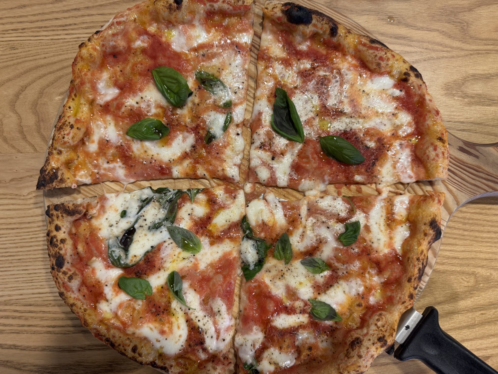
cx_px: 249
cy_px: 187
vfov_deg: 56.8
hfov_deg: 71.6
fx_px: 345
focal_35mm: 24
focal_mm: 6.76
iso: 160
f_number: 1.78
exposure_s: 1/50
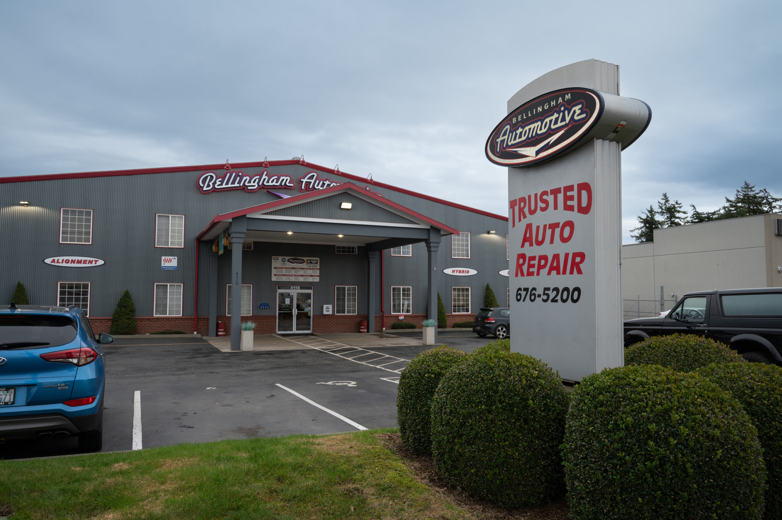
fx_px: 575
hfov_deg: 68.4
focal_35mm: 26
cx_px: 391
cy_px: 260
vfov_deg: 48.7
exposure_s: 1/80
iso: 200
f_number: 11
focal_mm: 26.5
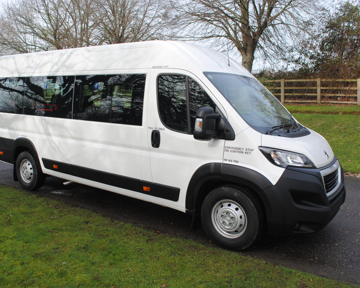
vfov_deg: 47.1
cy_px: 145
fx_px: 330
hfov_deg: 57.0
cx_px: 158
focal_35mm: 31
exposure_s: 1/160
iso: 100
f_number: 6.3
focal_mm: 18
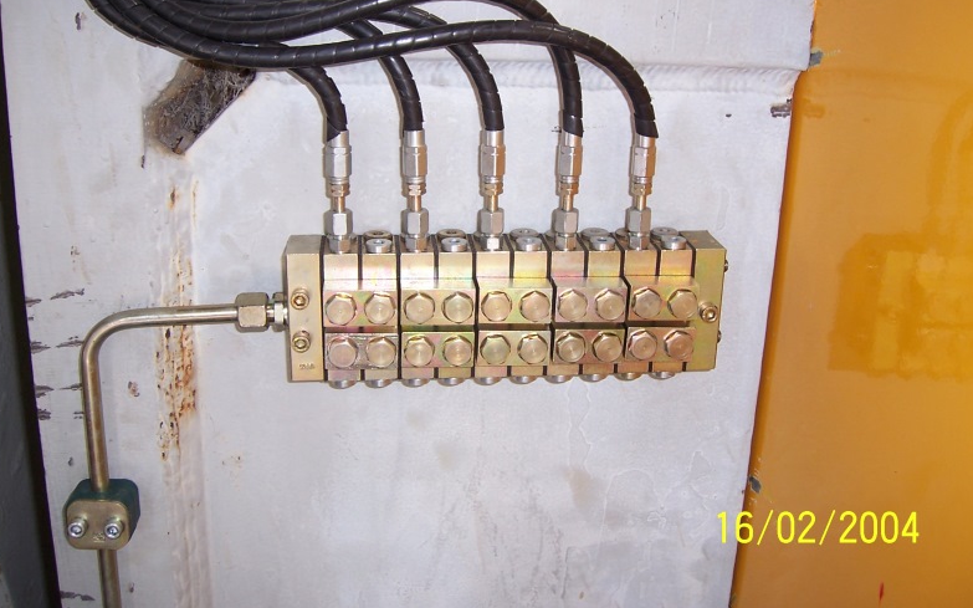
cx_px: 478
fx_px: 1034
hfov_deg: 50.4
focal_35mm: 39
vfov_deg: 32.7
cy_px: 247
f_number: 3
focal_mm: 6
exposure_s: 1/60
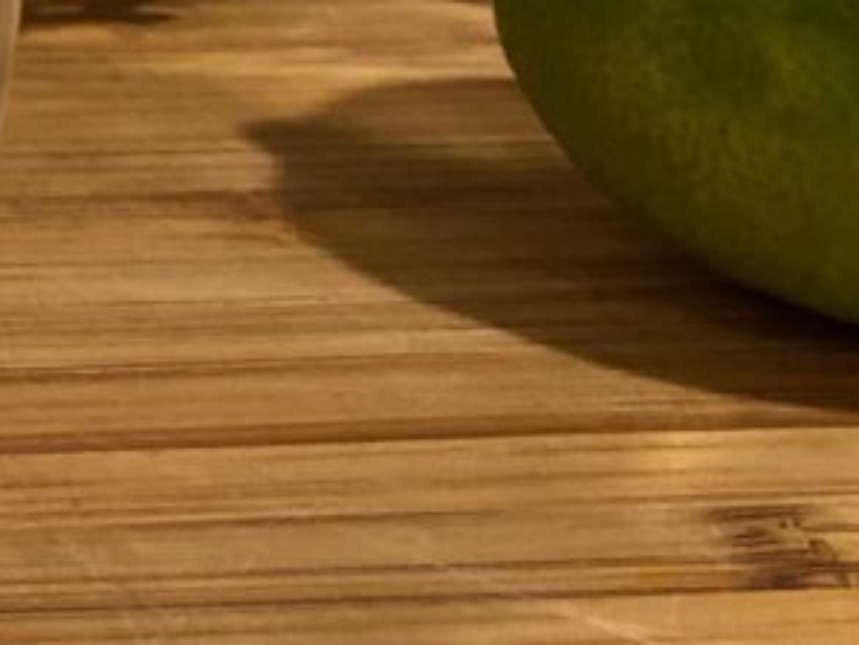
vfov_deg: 11.1
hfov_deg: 13.6
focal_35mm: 126
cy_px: -428
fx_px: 3128
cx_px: -795
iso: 320
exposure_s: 1/60
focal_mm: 4.25
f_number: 1.8
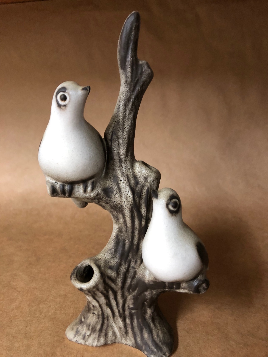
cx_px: 134
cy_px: 178
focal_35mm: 28
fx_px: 289
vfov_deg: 63.4
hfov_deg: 49.7
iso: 80
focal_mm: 3.99
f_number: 1.8
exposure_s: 1/6
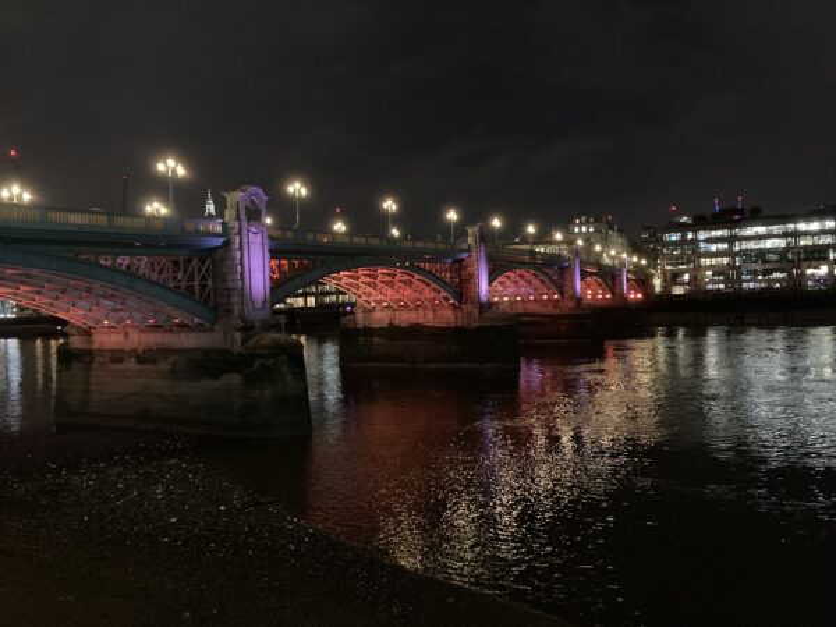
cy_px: 314
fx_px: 676
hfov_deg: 63.4
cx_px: 418
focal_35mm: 28
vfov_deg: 49.7
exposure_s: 1/15
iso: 800
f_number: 1.8
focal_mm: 3.99
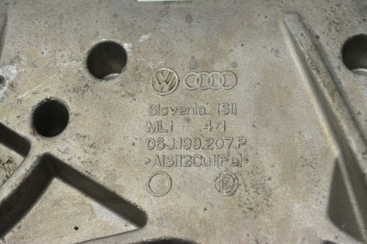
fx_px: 841
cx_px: 184
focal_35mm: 82
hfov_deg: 24.6
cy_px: 122
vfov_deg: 16.5
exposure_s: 1/250
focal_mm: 55
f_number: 8
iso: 2000
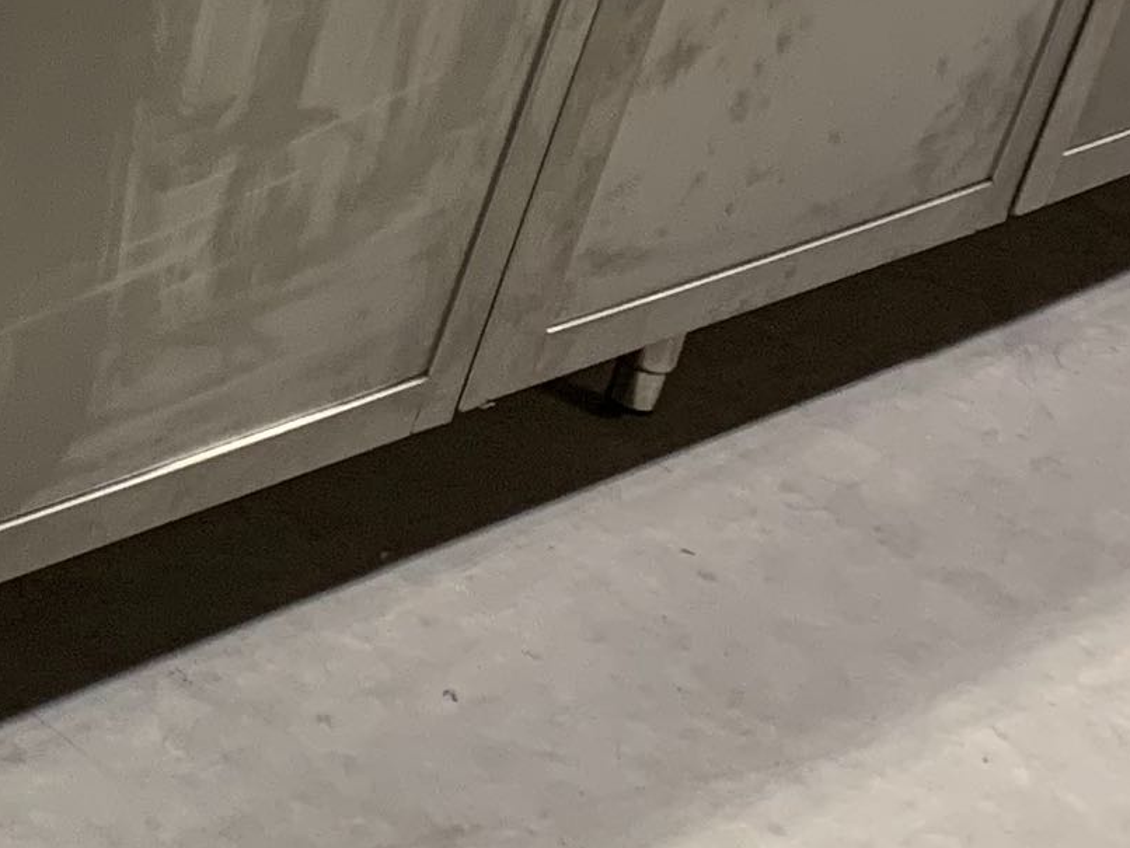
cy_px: 42
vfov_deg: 11.3
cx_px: -387
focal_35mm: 130
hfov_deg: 14.5
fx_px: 4245
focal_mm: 4.25
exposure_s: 1/60
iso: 160
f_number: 1.8
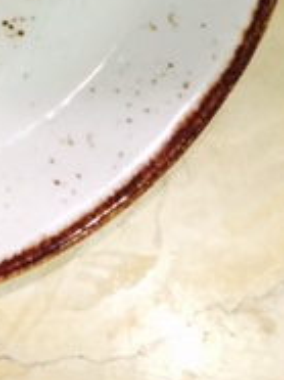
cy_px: -262
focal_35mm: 100
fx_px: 1096
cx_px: -178
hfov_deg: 13.6
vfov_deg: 16.9
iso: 250
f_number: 2.2
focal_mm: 4.15
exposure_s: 1/30
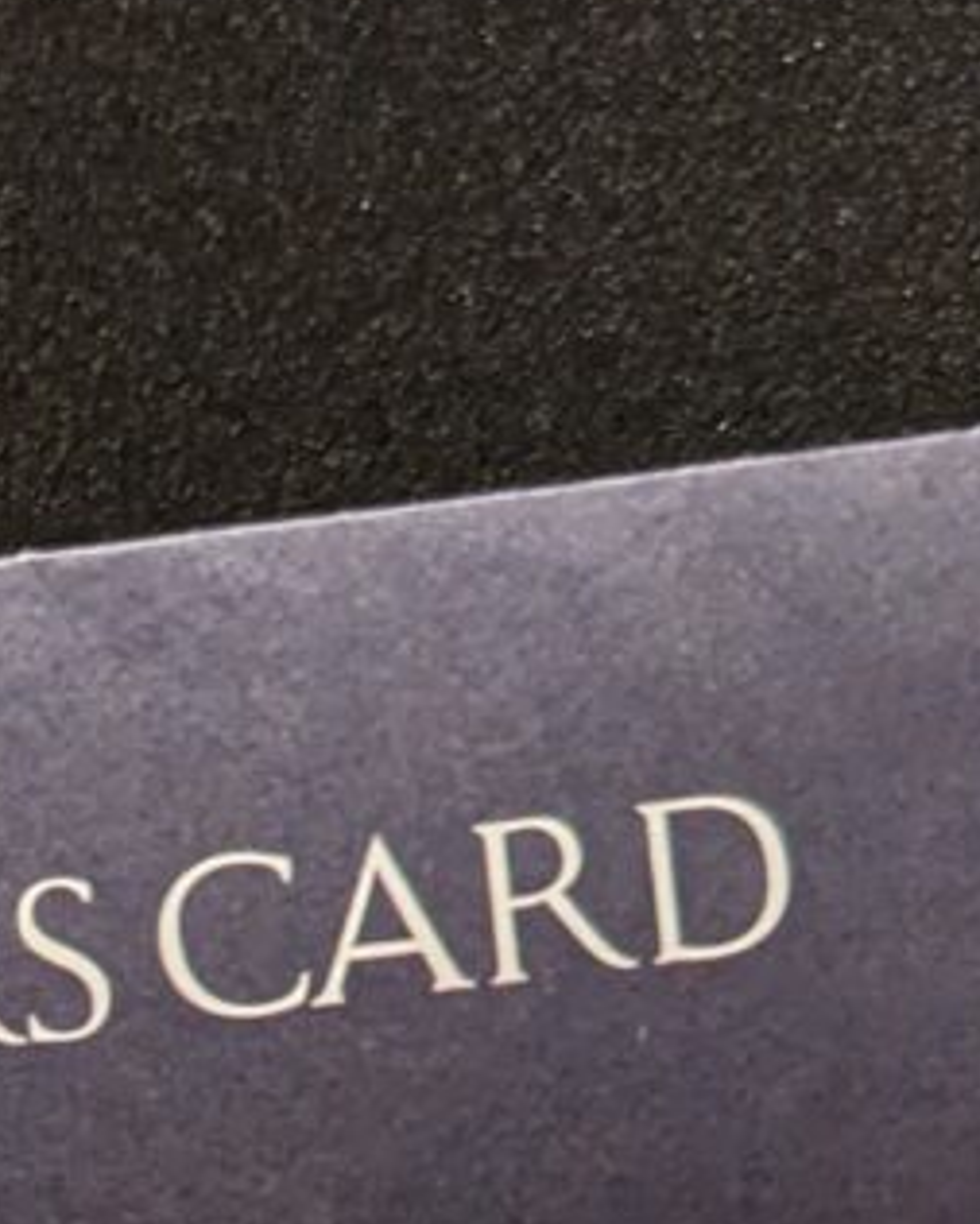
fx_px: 4131
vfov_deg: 15.5
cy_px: 1863
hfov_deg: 12.8
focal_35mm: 114
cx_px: -513
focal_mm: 6.81
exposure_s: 1/45.3
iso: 1042
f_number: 1.85
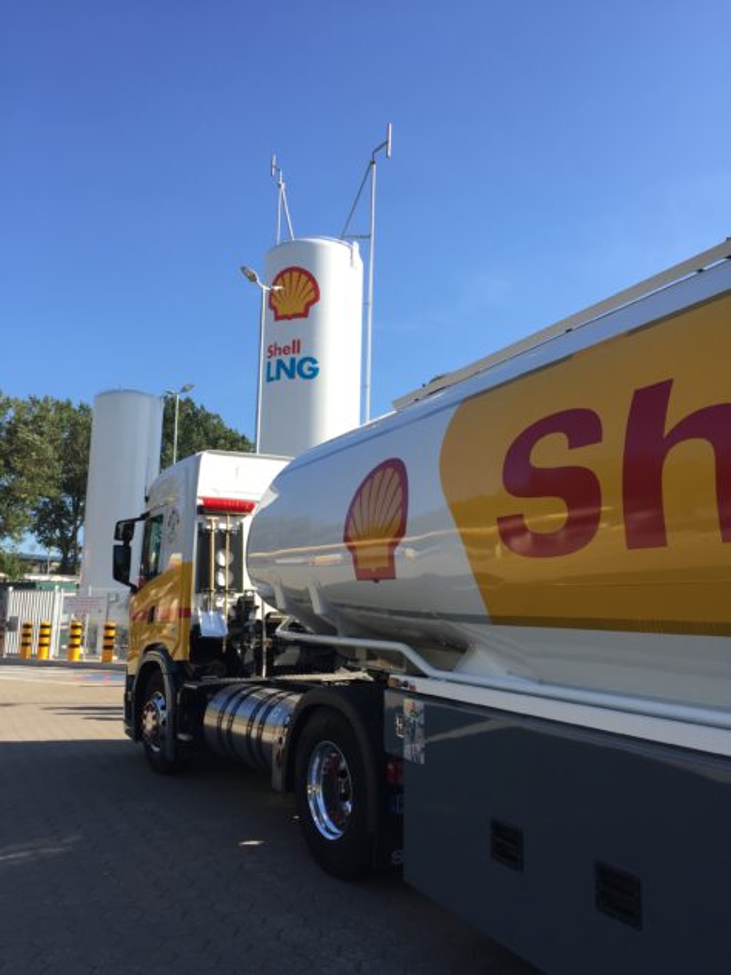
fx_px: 816
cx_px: 366
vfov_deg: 61.7
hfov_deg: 48.2
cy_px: 488
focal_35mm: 29
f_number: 2.2
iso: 32
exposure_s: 1/1014
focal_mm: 4.15
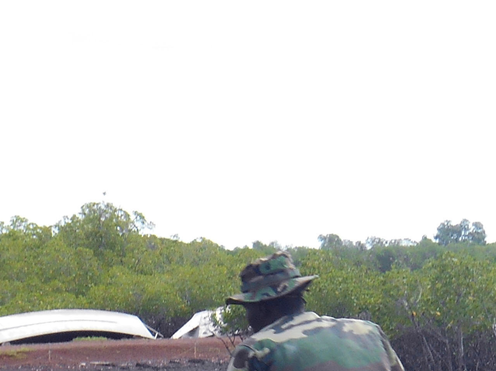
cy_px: 473
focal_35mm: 213
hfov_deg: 9.3
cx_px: 140
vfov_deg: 6.9
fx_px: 3051
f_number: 4.2
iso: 80
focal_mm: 9.5
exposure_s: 1/250
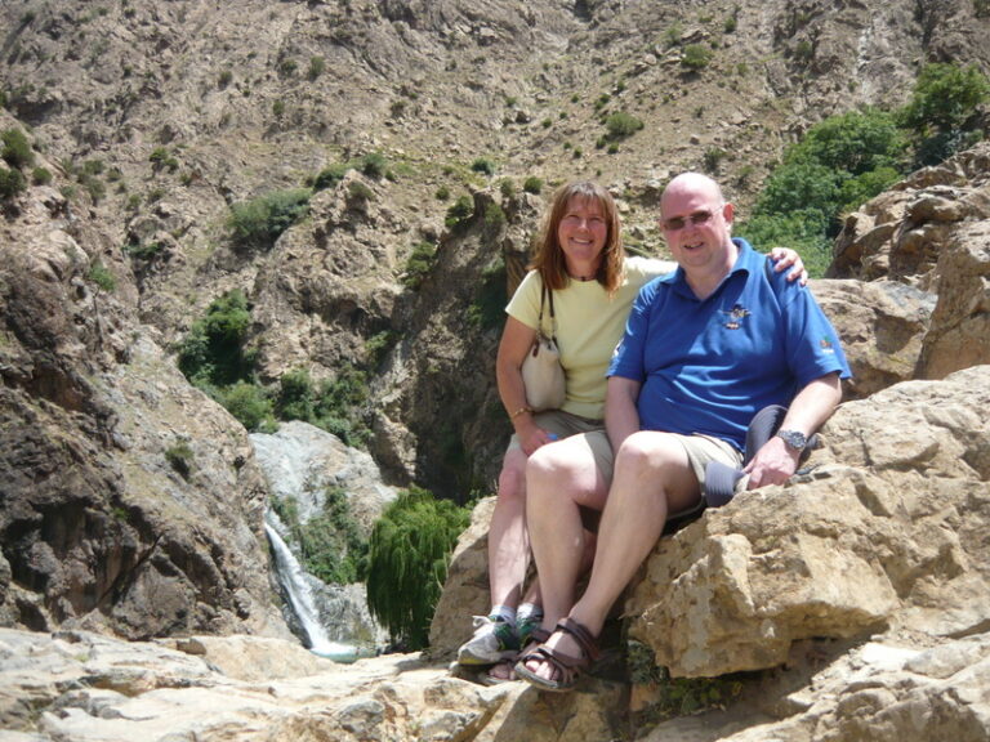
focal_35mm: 33
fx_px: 944
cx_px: 495
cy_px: 371
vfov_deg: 42.9
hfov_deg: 55.4
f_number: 2.8
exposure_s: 1/800
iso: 100
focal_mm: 5.5
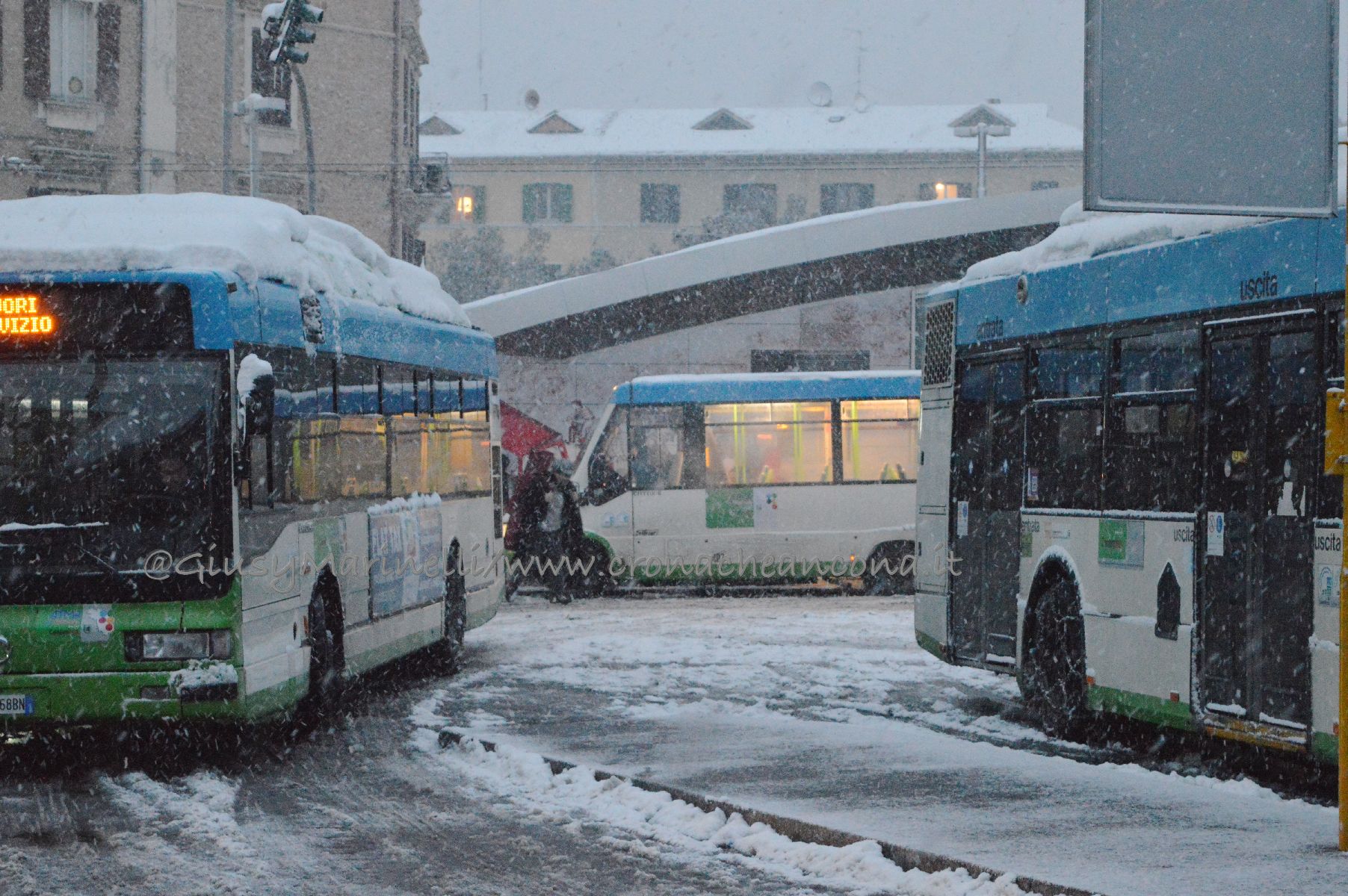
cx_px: 674
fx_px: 3087
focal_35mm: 82
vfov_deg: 16.5
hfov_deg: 24.6
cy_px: 448
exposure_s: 1/80
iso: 6400
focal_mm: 55
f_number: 5.6
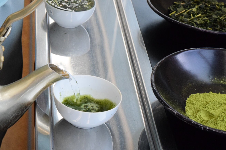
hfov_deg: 20.1
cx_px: 115
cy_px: 82
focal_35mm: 102
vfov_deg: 13.5
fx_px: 638
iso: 5000
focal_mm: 55
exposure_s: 1/400
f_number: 10
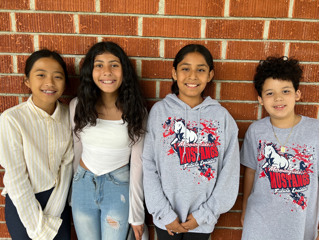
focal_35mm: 26
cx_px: 160
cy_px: 120
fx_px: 240
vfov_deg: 53.1
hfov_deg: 67.3
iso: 40
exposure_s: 1/191
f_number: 1.5
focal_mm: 5.7
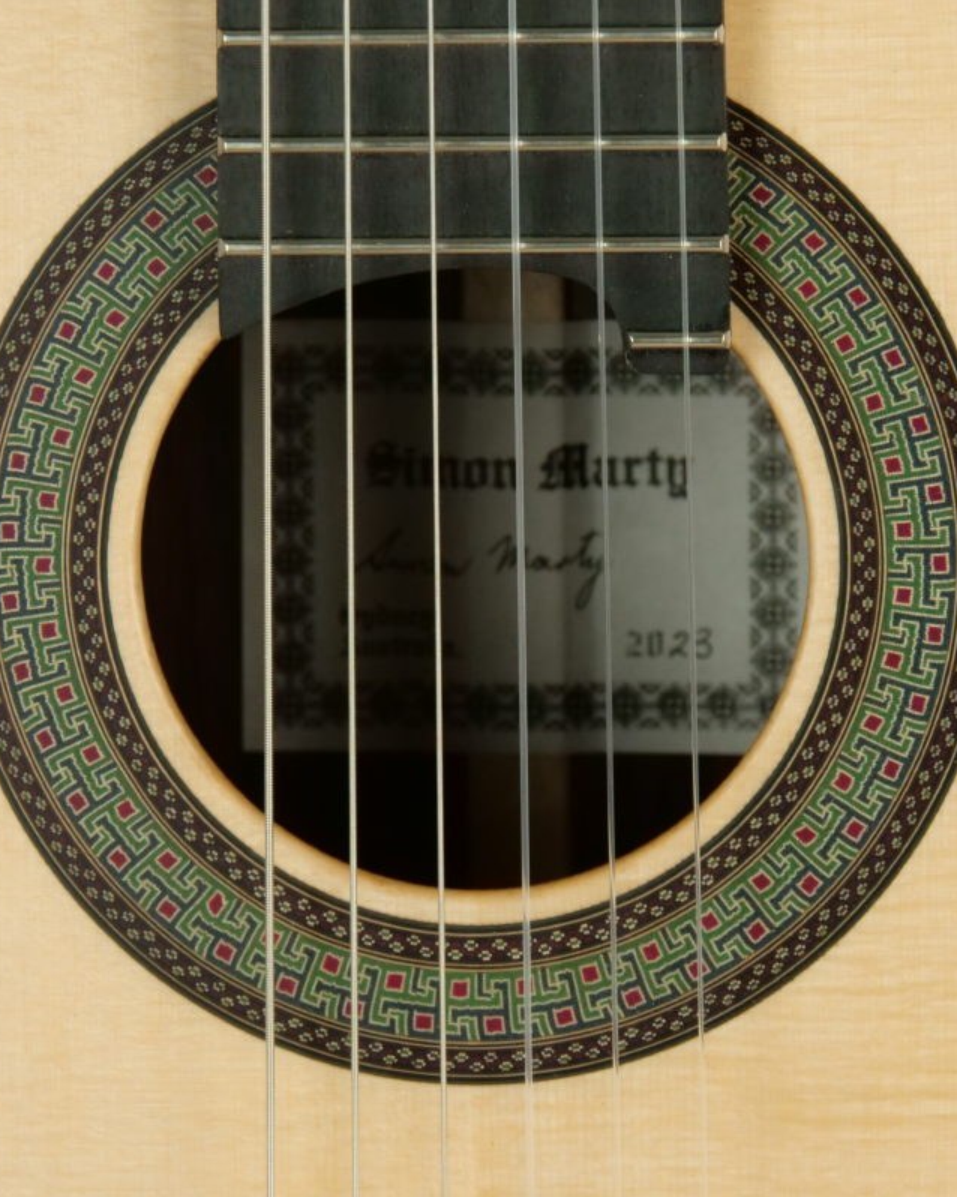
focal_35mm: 261
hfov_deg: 5.9
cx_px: 514
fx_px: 9244
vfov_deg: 7.4
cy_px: 598
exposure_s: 1/250
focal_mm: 100
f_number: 9
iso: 2500
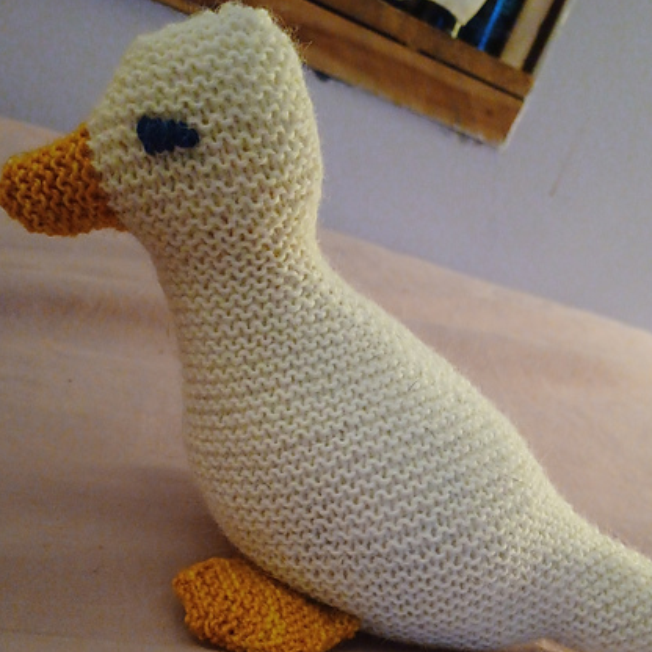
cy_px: 481
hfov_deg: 48.4
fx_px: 725
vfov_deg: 46.9
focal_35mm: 34
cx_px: 331
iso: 2000
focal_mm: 4.6
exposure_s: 1/15
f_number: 1.8
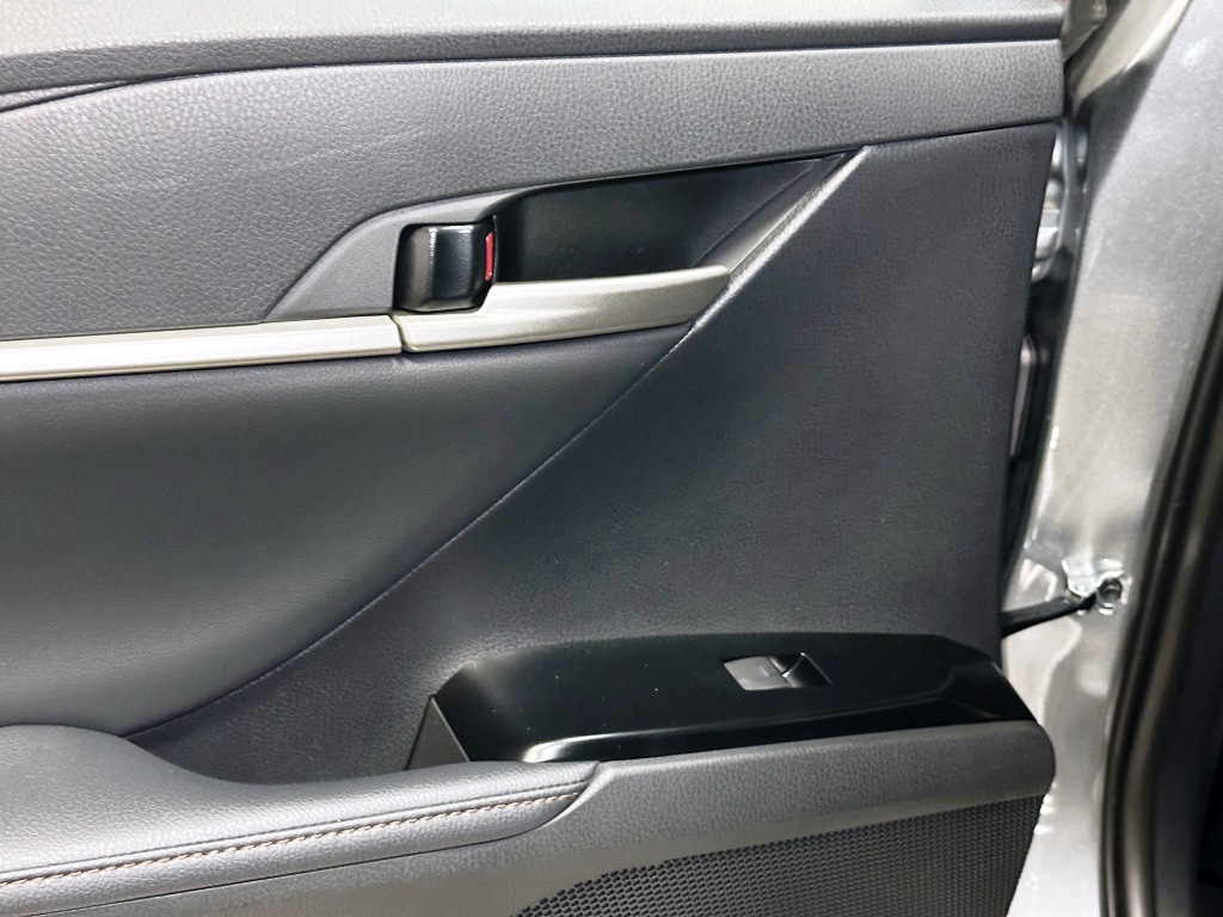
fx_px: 1696
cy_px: 458
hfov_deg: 39.7
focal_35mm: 48
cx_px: 612
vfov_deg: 30.3
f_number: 1.78
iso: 640
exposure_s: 1/24
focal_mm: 6.86
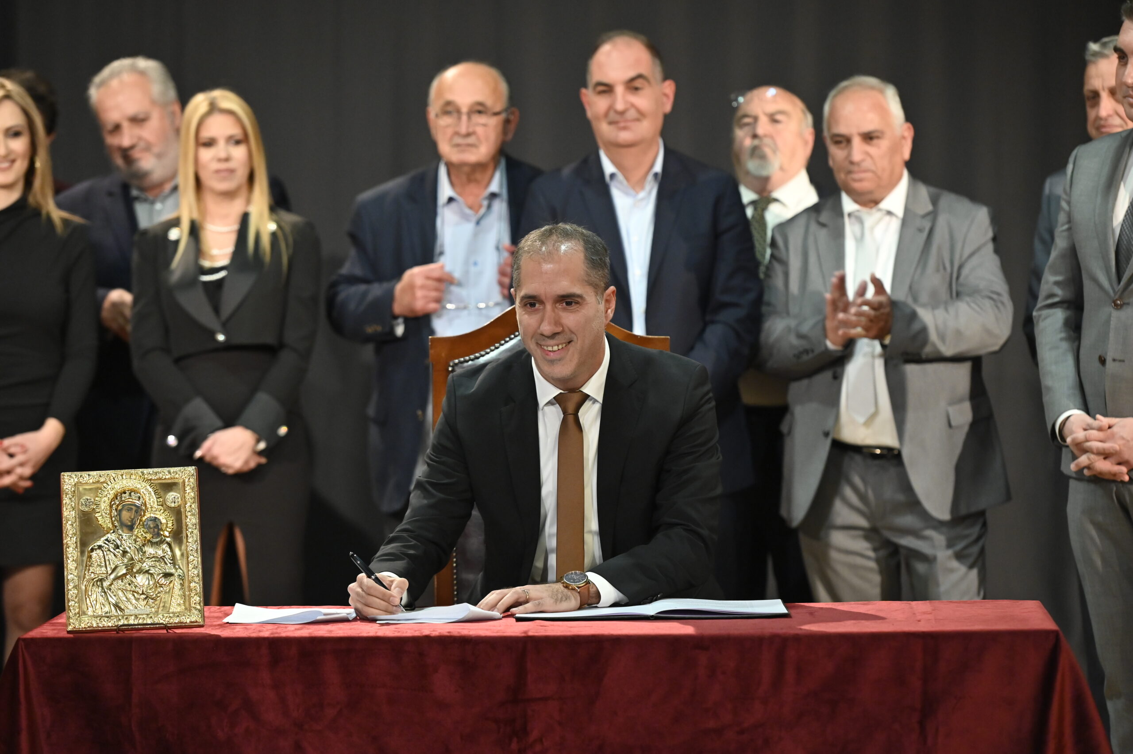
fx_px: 4875
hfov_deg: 13.3
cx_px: 566
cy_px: 377
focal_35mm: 155
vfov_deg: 8.8
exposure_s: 1/200
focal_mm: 155
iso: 3200
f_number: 2.8
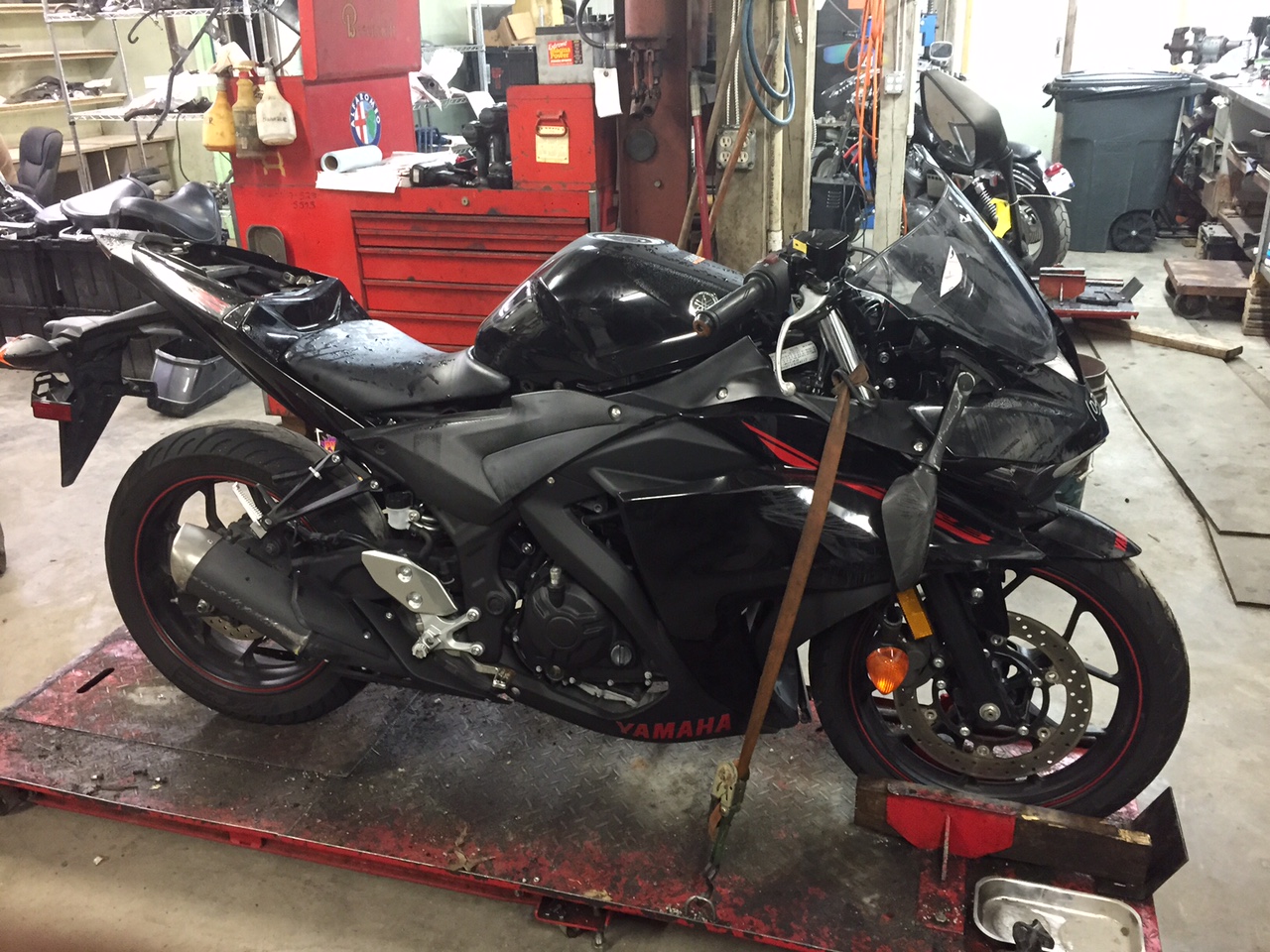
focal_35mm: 29
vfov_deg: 48.2
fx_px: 1064
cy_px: 476
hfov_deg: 61.7
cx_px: 635
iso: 250
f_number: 2.2
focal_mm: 4.15
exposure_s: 1/17
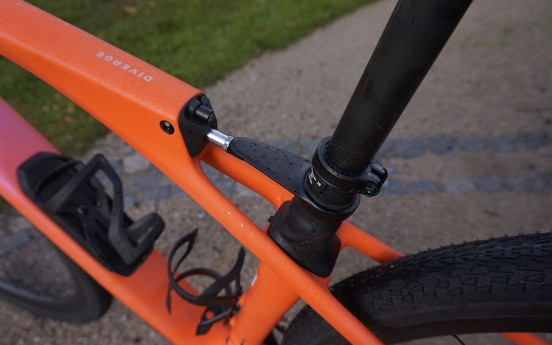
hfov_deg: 72.5
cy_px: 177
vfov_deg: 49.3
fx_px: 376
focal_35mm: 25
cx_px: 273
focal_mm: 16
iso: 200
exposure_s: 1/800
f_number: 4.5
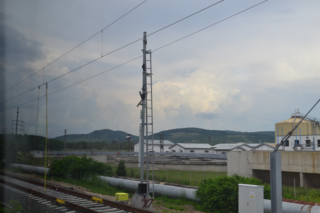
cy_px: 106
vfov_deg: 30.8
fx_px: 387
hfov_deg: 45.0
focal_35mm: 44
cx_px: 160
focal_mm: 29
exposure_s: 1/125
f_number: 4
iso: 100
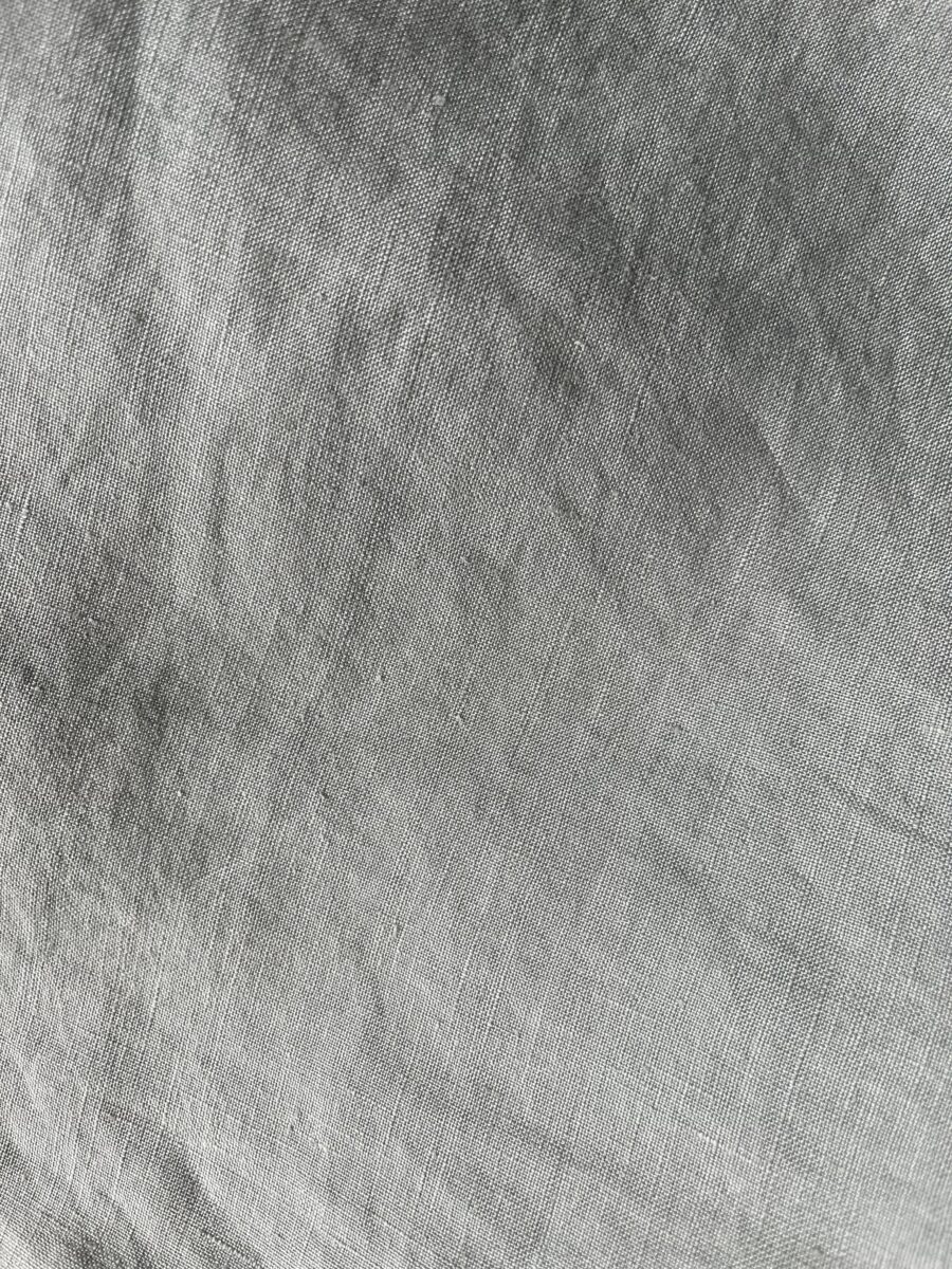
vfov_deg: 67.3
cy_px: 634
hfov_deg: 53.1
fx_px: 953
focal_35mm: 26
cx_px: 476
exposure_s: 1/121
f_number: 1.6
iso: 80
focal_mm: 5.1
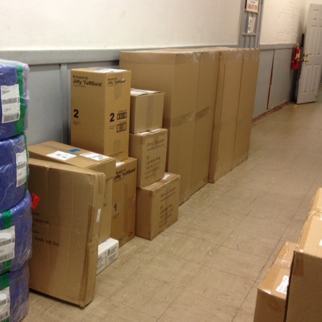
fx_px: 442
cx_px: 106
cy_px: 159
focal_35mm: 42
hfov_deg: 39.5
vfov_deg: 40.0
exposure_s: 1/20
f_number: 2.4
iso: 100
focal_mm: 4.28
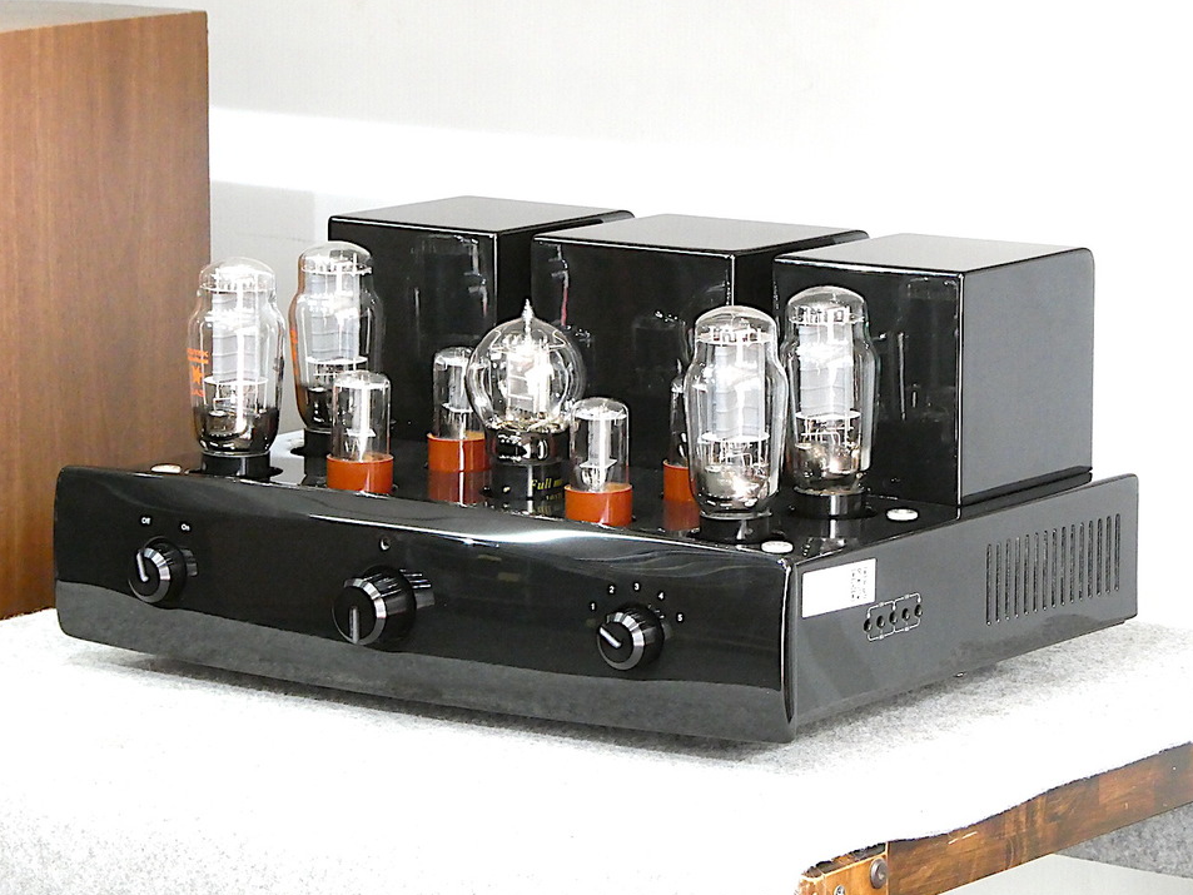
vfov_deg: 10.9
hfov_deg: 14.5
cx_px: 598
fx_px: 4688
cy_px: 448
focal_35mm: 136
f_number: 6.3
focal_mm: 24.2
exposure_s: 1/15
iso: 1600
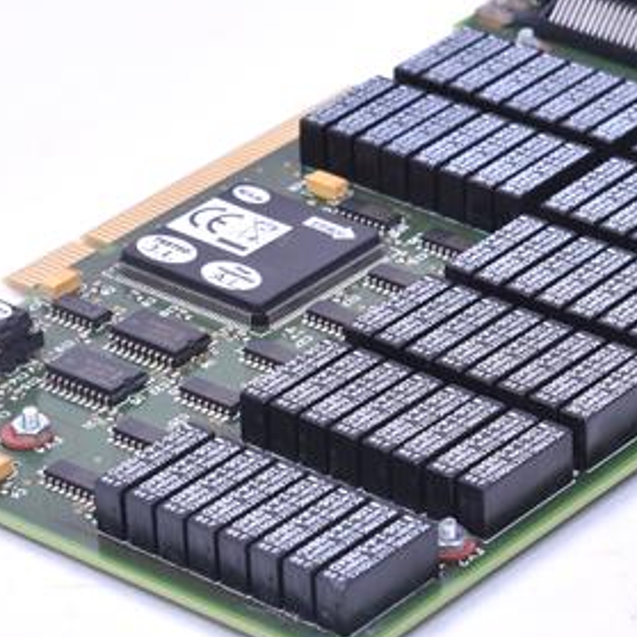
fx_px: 3142
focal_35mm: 151
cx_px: 454
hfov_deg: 11.6
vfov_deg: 11.6
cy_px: 249
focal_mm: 55
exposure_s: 1/200
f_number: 11
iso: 200
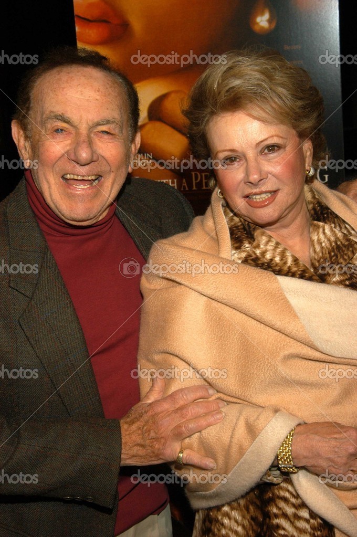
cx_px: 178
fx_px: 1073
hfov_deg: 18.9
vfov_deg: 28.1
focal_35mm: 72
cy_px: 268
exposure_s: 1/180
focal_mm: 48
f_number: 9
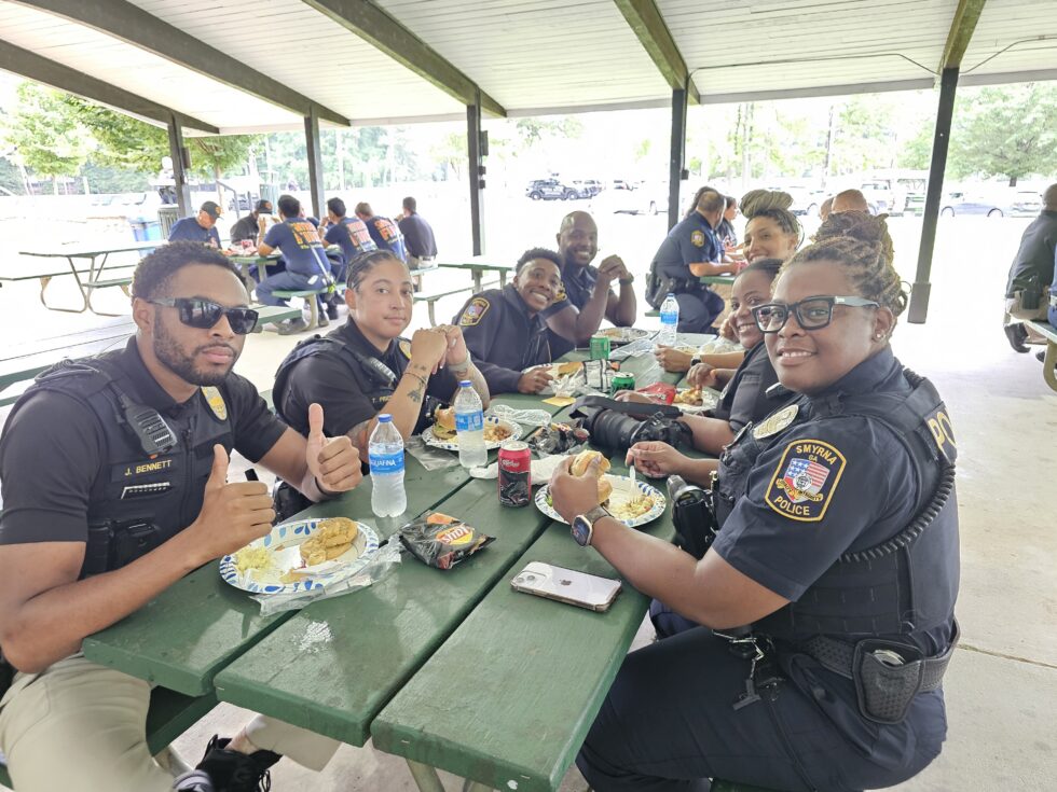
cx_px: 528
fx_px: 702
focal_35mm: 23
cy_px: 396
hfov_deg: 73.9
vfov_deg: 58.9
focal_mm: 6.3
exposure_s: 1/60
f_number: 1.7
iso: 800
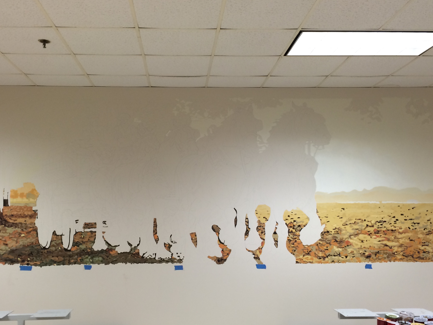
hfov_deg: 47.8
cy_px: 191
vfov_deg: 36.7
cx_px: 195
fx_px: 488
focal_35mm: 39
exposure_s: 1/30
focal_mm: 4.12
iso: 80
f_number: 2.2
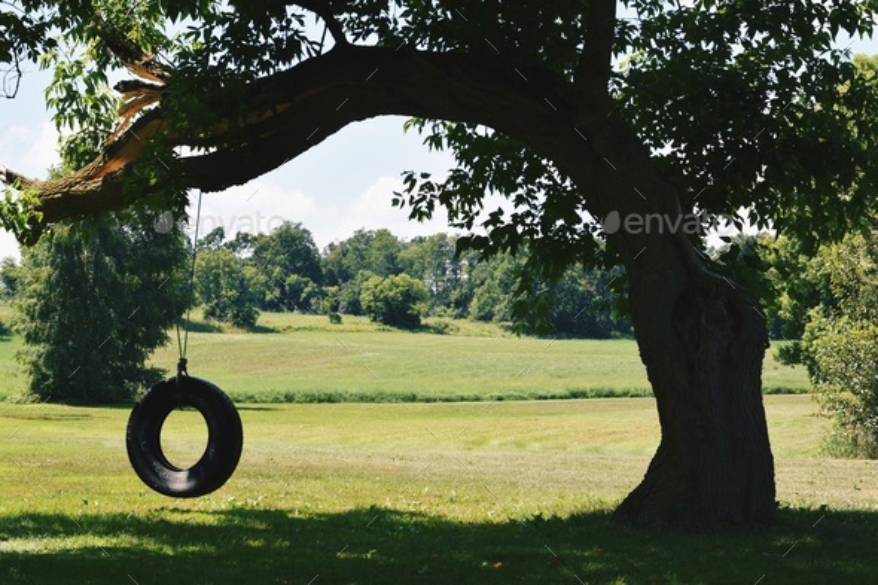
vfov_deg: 18.2
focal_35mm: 75
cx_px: 439
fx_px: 1829
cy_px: 292
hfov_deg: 27.0
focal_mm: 50
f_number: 8
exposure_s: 1/320
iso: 200
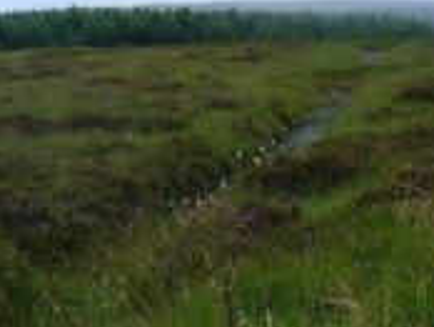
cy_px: 32
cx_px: 79
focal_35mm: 110
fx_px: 1381
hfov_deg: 17.7
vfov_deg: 13.4
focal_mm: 6.1
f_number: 5.6
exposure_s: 1/160
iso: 80
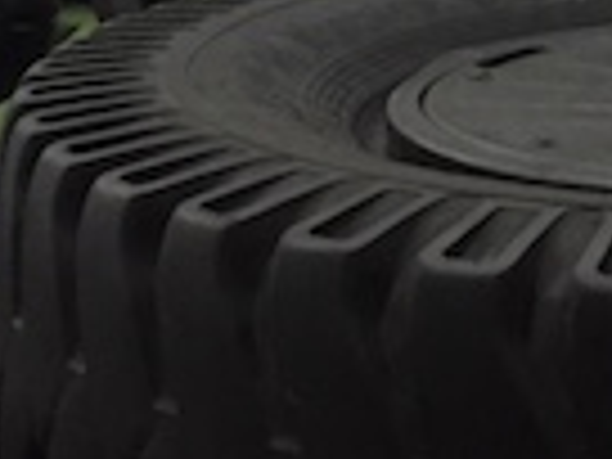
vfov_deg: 11.3
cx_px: 310
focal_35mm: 128
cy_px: -162
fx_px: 2263
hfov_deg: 15.4
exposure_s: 1/30
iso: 200
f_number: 2.2
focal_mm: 4.15
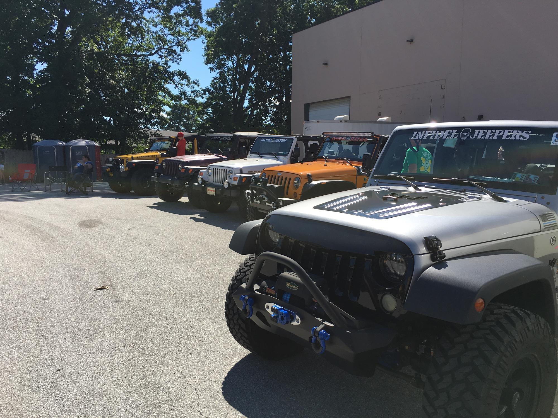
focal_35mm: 29
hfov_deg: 61.7
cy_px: 209
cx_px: 279
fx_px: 467
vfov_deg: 48.2
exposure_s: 1/1508
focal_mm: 4.15
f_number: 2.2
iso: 25
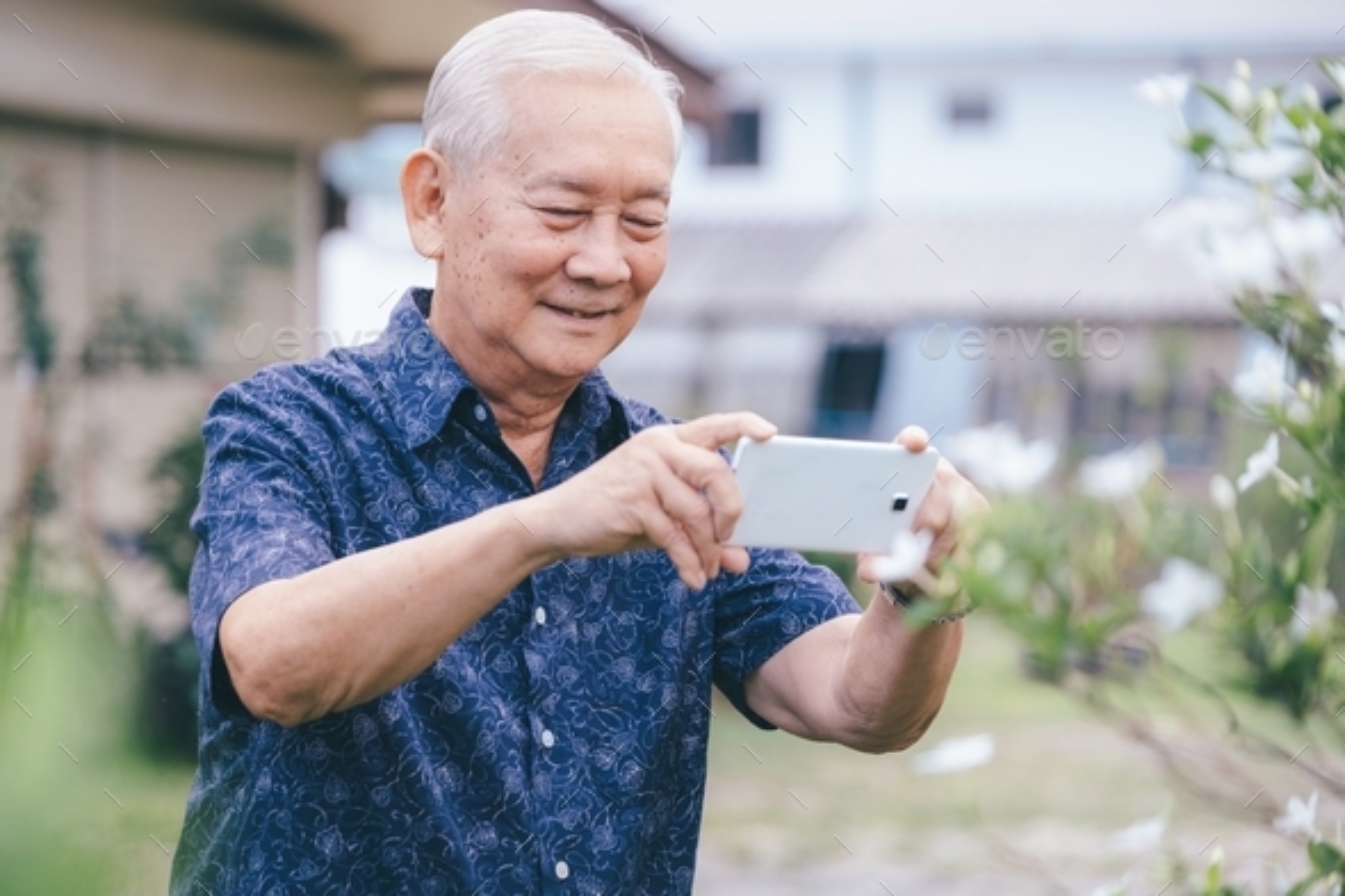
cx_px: 672
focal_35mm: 136
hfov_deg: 15.1
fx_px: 5079
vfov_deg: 10.1
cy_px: 448
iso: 200
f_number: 2.8
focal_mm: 90.6
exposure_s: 1/125
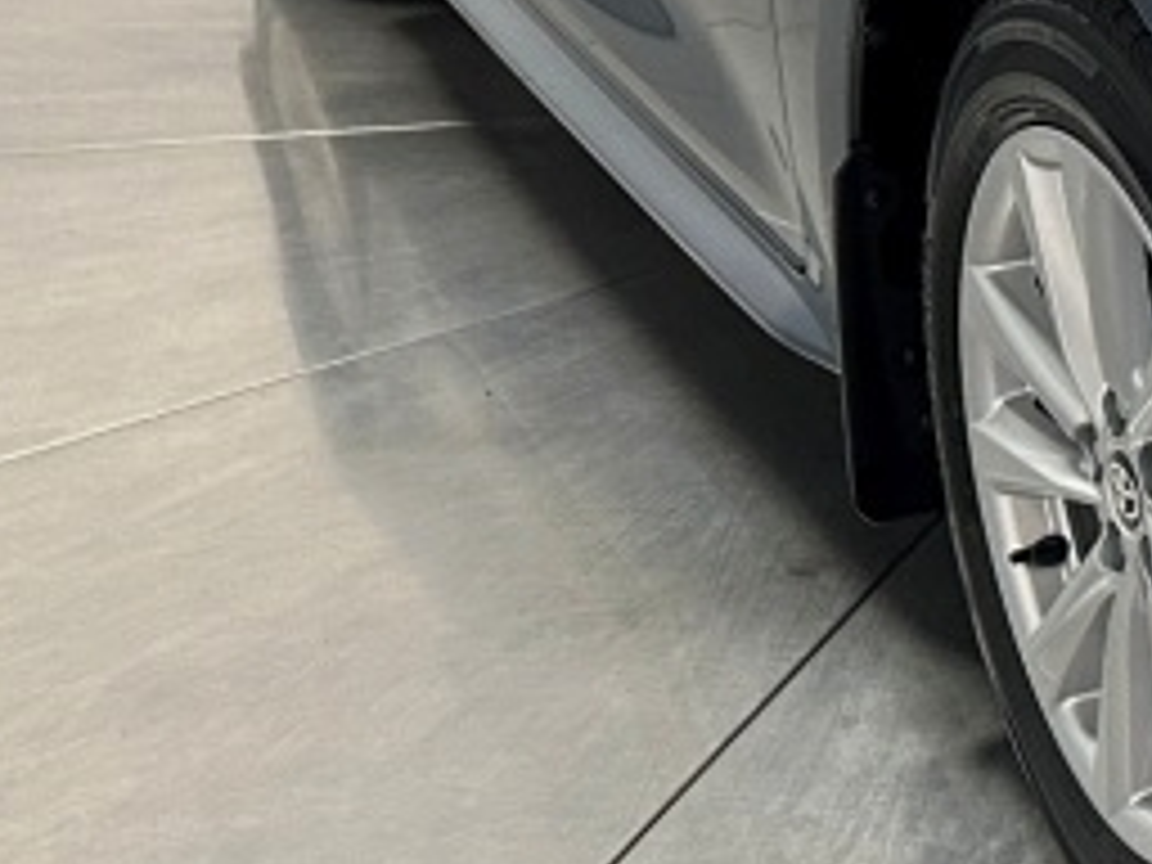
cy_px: -50
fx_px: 3195
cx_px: 2030
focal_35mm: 96
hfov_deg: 17.1
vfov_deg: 15.1
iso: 320
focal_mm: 6.86
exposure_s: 1/60
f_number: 1.78
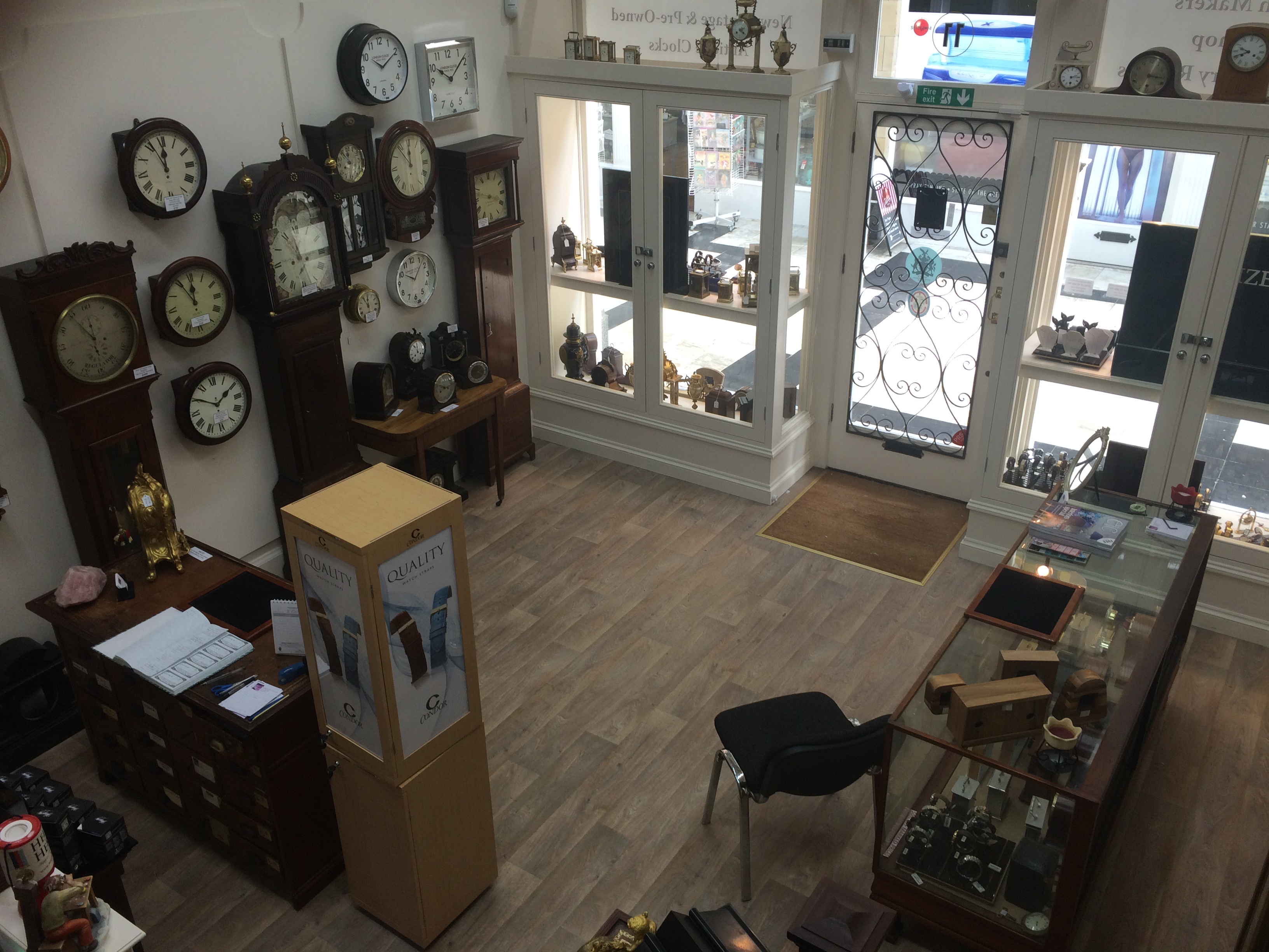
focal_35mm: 29
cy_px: 476
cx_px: 634
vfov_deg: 48.2
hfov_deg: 61.7
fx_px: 1063
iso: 40
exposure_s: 1/50
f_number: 2.2
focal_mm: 4.15
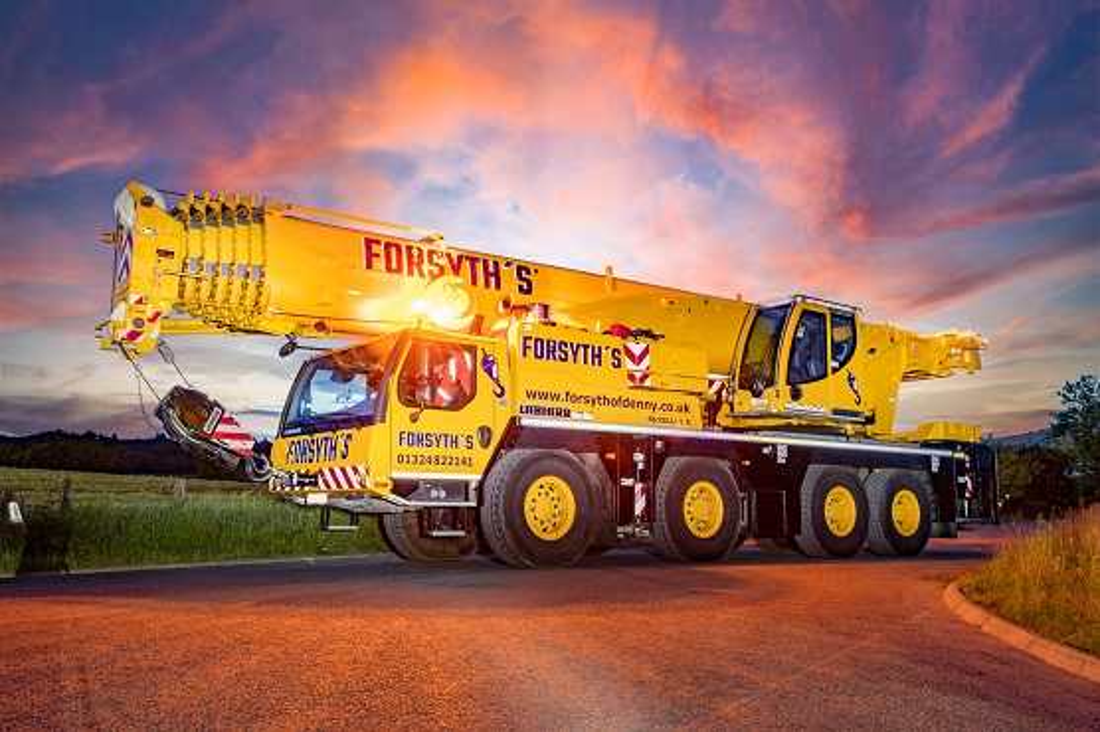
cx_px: 550
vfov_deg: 43.6
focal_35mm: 30
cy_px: 366
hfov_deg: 62.0
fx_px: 916
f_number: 8
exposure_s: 15
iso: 200
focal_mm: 20
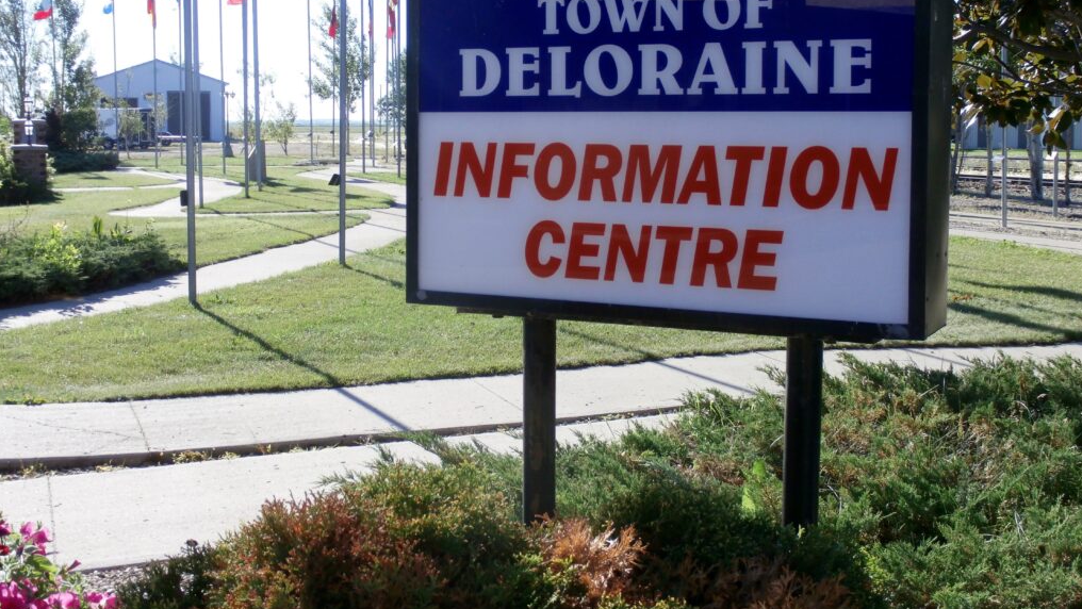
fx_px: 1291
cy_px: 214
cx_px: 543
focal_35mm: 45
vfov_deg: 26.4
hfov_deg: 45.5
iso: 100
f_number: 3.6
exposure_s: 1/500
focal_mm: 7.28
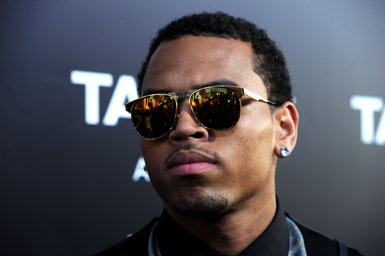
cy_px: 128
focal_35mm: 160
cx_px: 192
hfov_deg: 12.8
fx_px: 1710
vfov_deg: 8.6
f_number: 5.6
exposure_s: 1/500
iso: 1000
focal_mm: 160
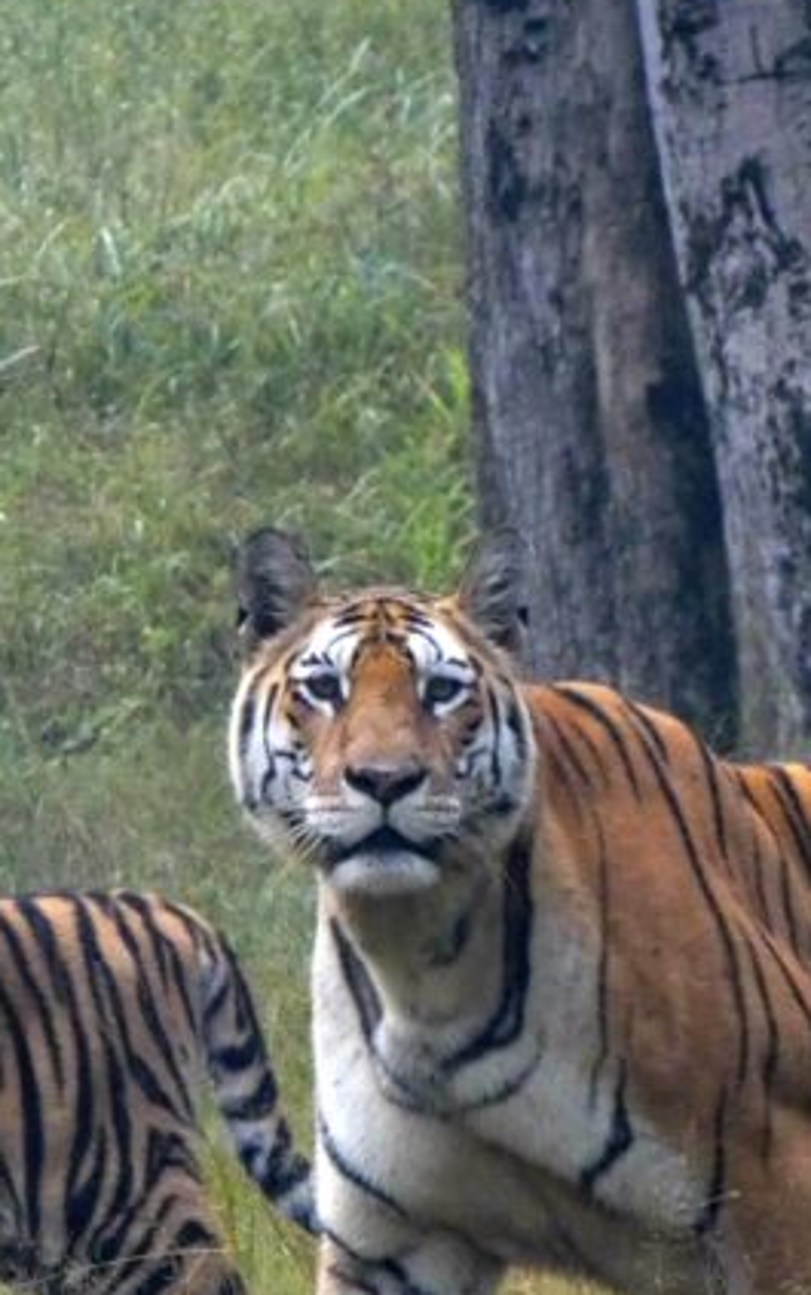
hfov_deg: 1.1
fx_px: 43812
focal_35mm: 1241
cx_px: 581
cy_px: 1035
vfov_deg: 1.7
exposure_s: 1/100
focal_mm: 86.7
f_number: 5.6
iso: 320
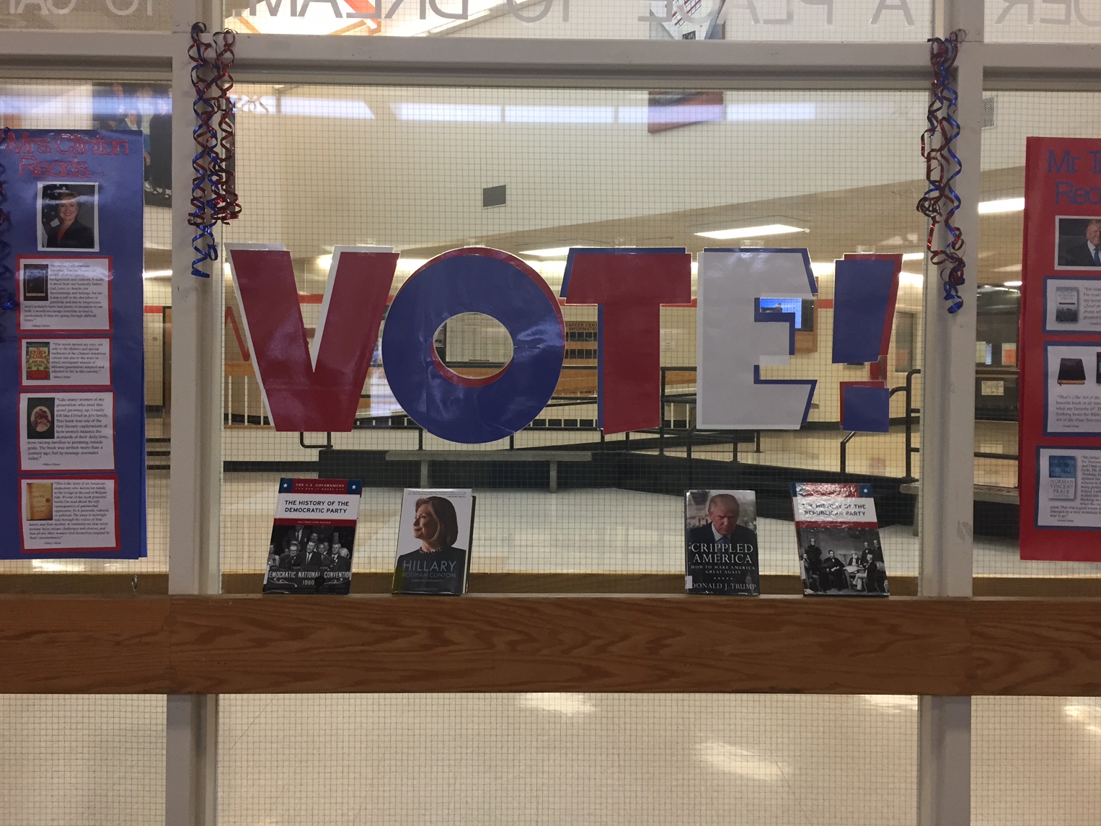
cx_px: 570
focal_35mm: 31
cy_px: 385
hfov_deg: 58.3
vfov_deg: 45.4
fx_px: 986
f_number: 2.2
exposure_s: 1/30
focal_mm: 4.15
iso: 50
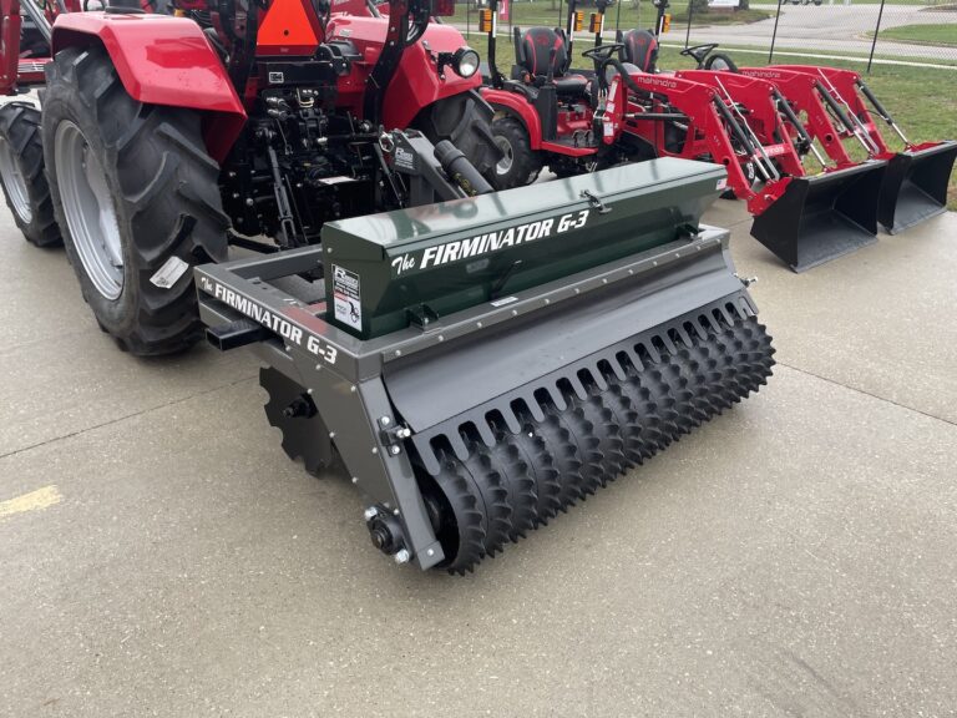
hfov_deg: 67.3
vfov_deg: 53.1
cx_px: 478
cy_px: 359
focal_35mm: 26
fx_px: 719
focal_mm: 4.2
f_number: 1.6
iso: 32
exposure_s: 1/399
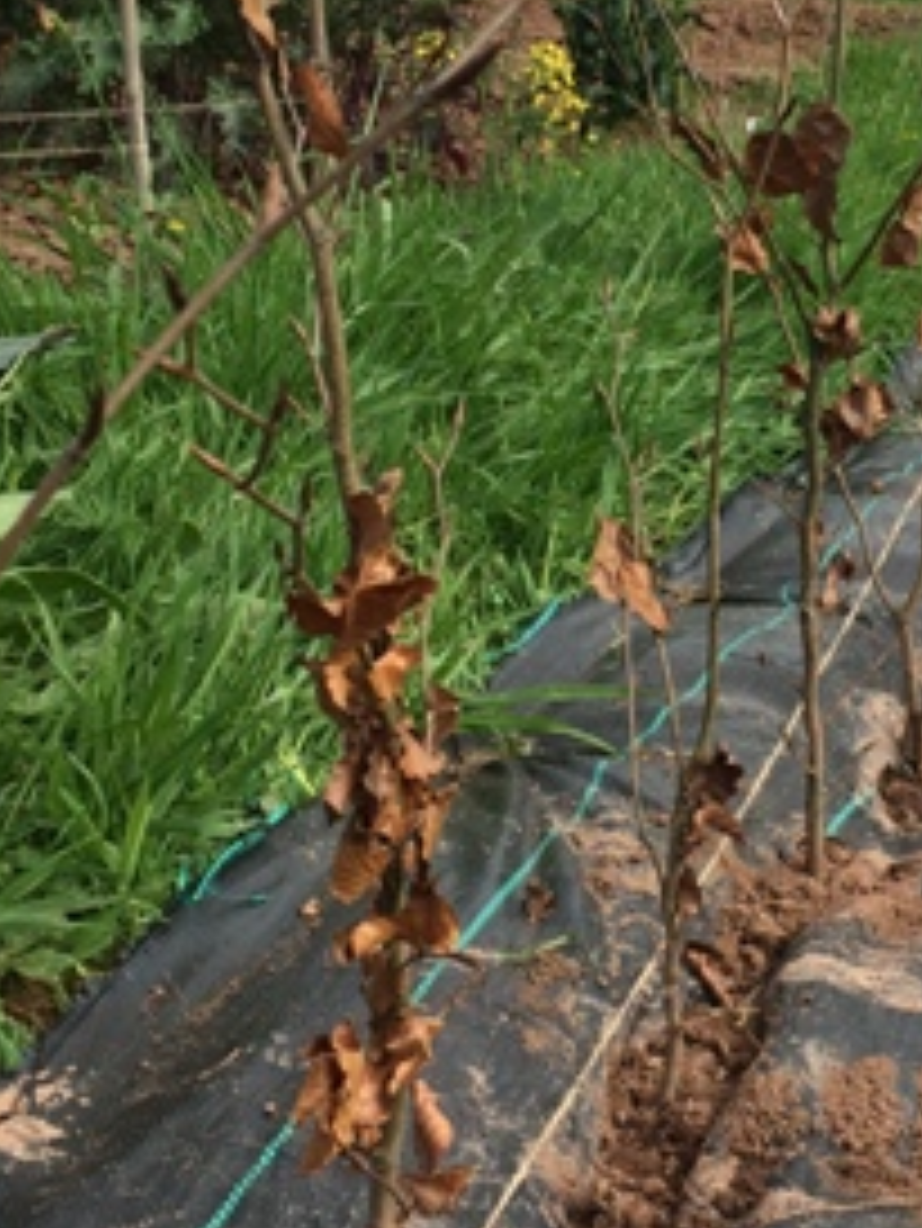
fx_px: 2413
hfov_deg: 21.3
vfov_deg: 28.5
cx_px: 747
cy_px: 472
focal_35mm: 68
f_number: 2.2
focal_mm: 4.15
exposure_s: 1/1140
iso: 32
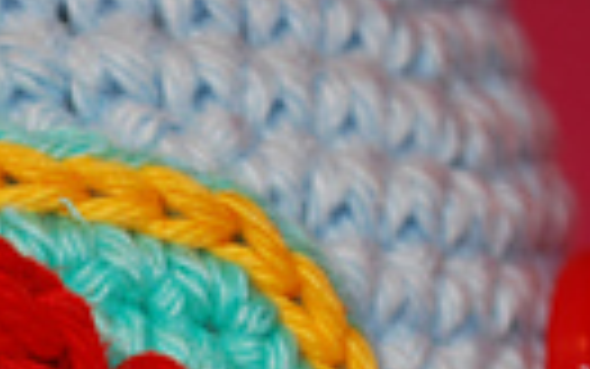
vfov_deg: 4.0
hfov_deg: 6.5
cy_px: 745
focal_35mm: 321
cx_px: -108
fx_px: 5163
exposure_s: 1/60
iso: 200
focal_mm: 55
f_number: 5.6
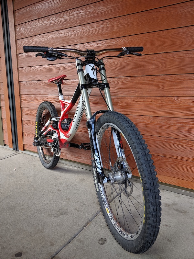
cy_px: 130
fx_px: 202
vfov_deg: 65.3
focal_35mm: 27
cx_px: 97
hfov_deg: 51.4
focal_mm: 4.44
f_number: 1.8
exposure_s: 1/120
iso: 93
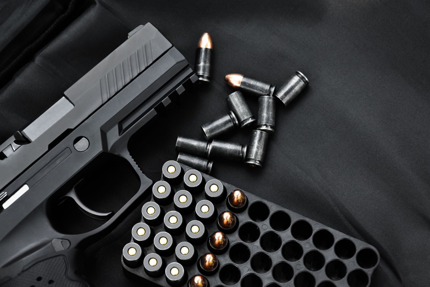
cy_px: 144
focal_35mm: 112
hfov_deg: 18.2
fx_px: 1344
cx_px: 215
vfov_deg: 12.2
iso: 1250
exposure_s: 1/1000
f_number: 7.1
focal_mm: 75
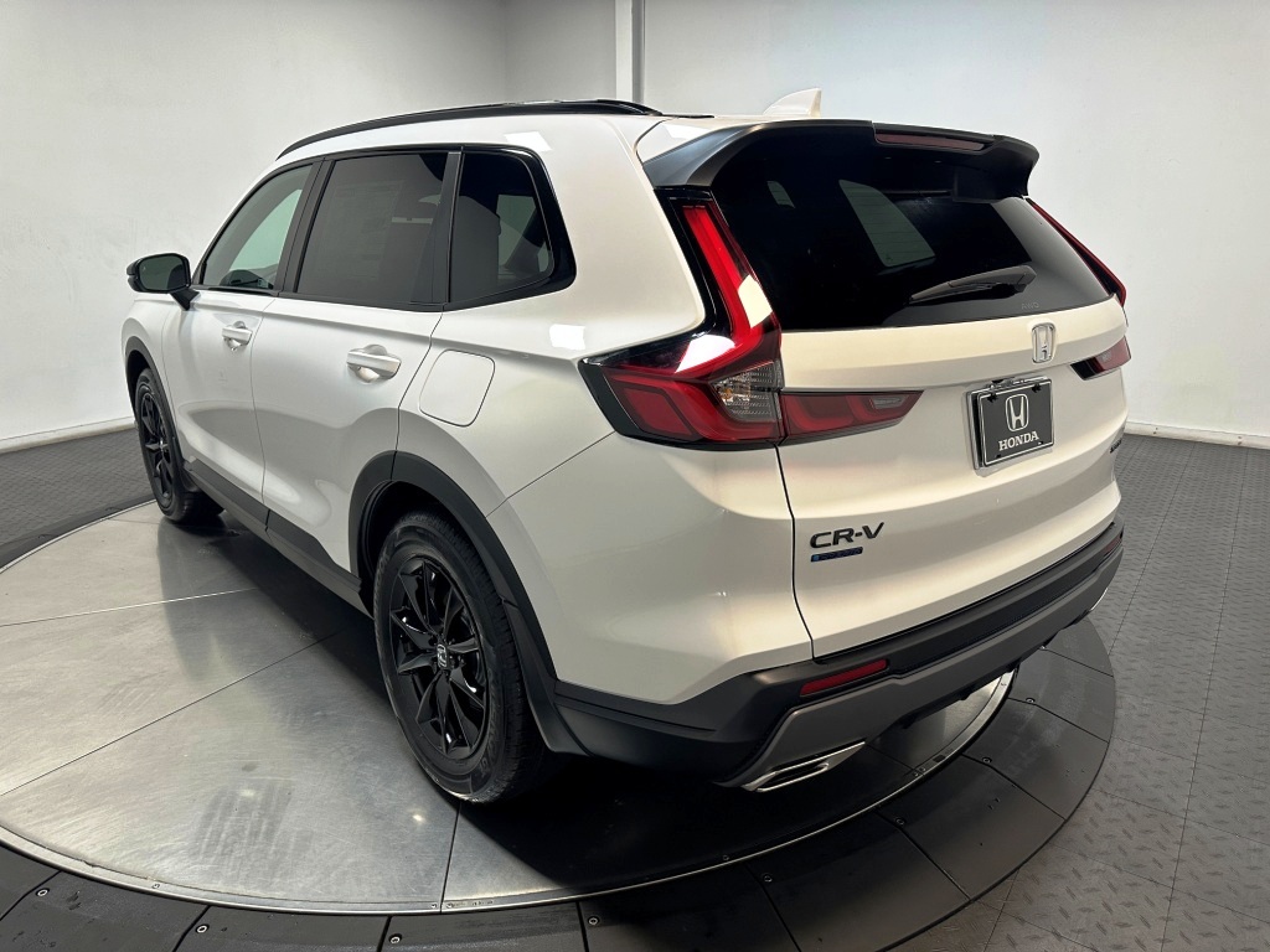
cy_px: 476
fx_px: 881
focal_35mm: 24
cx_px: 635
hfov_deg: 71.6
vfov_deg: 56.8
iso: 200
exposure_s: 1/60
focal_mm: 6.86
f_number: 1.78
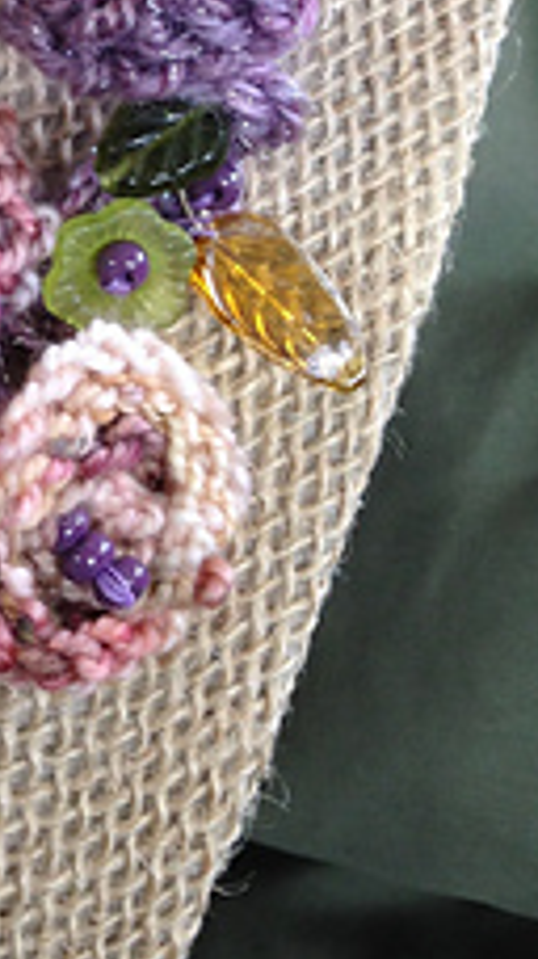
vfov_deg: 20.3
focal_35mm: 101
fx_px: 2565
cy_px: -76
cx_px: -240
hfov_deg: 11.5
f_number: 2.4
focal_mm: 4.12
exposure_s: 1/40
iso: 64
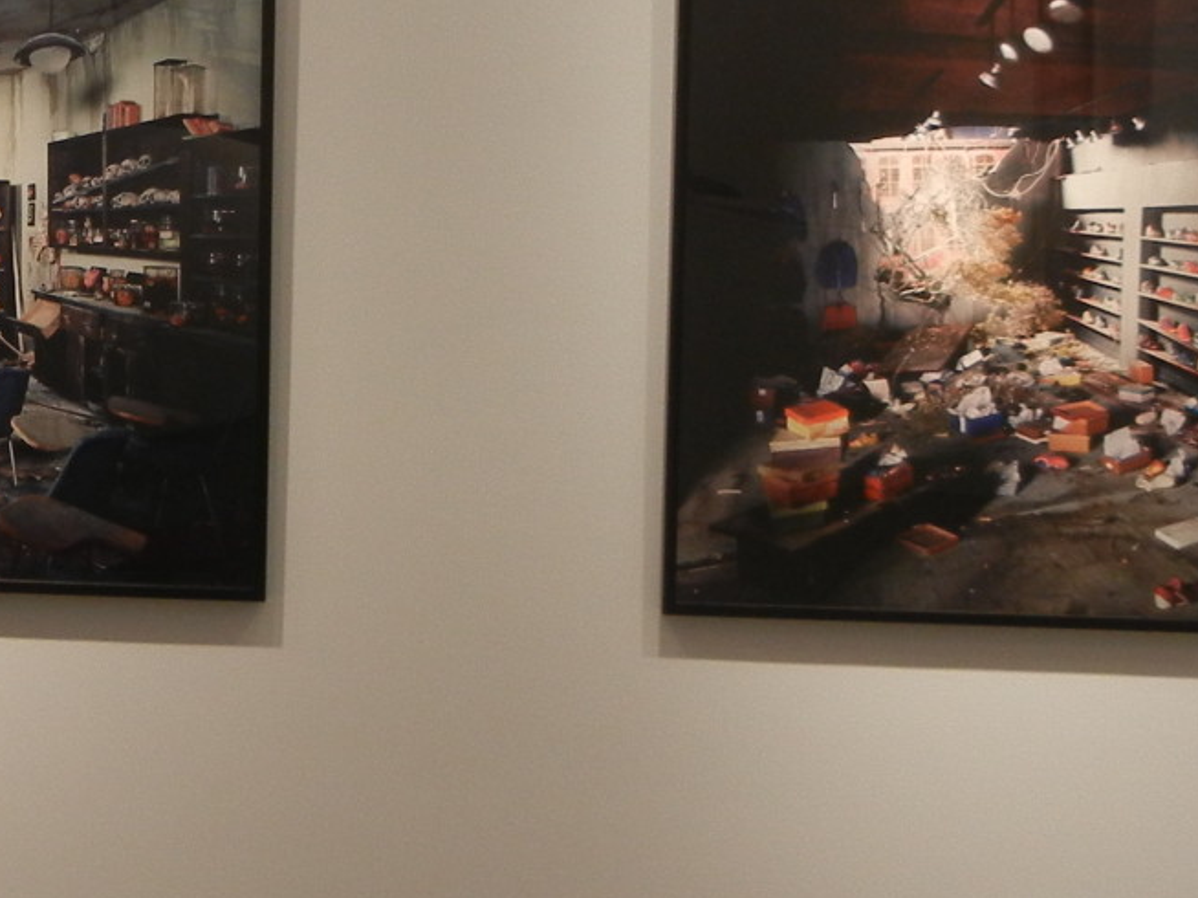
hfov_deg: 20.2
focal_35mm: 94
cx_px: -24
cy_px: 291
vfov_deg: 15.7
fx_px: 3252
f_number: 3.5
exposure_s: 1/35.5
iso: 160
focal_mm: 5.4
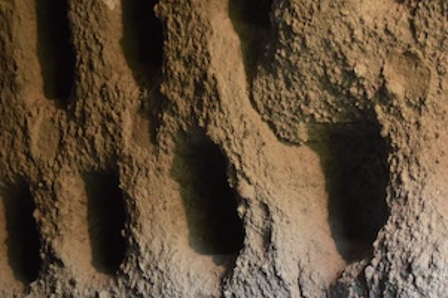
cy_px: 341
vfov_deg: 13.7
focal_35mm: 97
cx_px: 281
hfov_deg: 21.0
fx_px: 1206
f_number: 4
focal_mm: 24
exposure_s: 1/60
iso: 1250
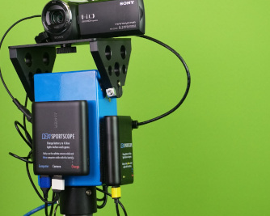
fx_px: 727
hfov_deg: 21.0
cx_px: 87
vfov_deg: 16.9
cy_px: 122
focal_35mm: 91
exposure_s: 1/160
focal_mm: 36
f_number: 5.6
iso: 1250
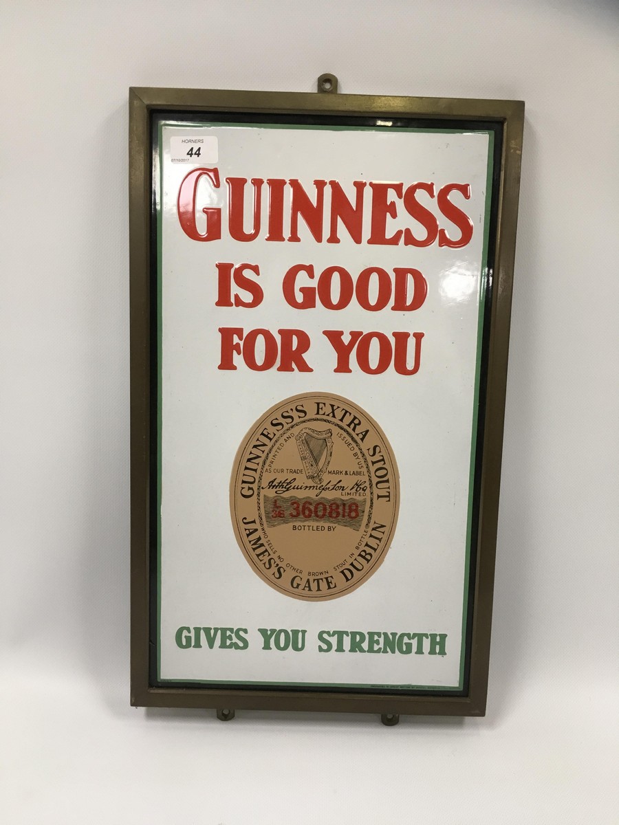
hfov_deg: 48.2
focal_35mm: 29
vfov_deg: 61.7
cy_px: 412
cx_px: 310
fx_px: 691
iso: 50
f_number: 2.2
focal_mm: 4.15
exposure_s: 1/33
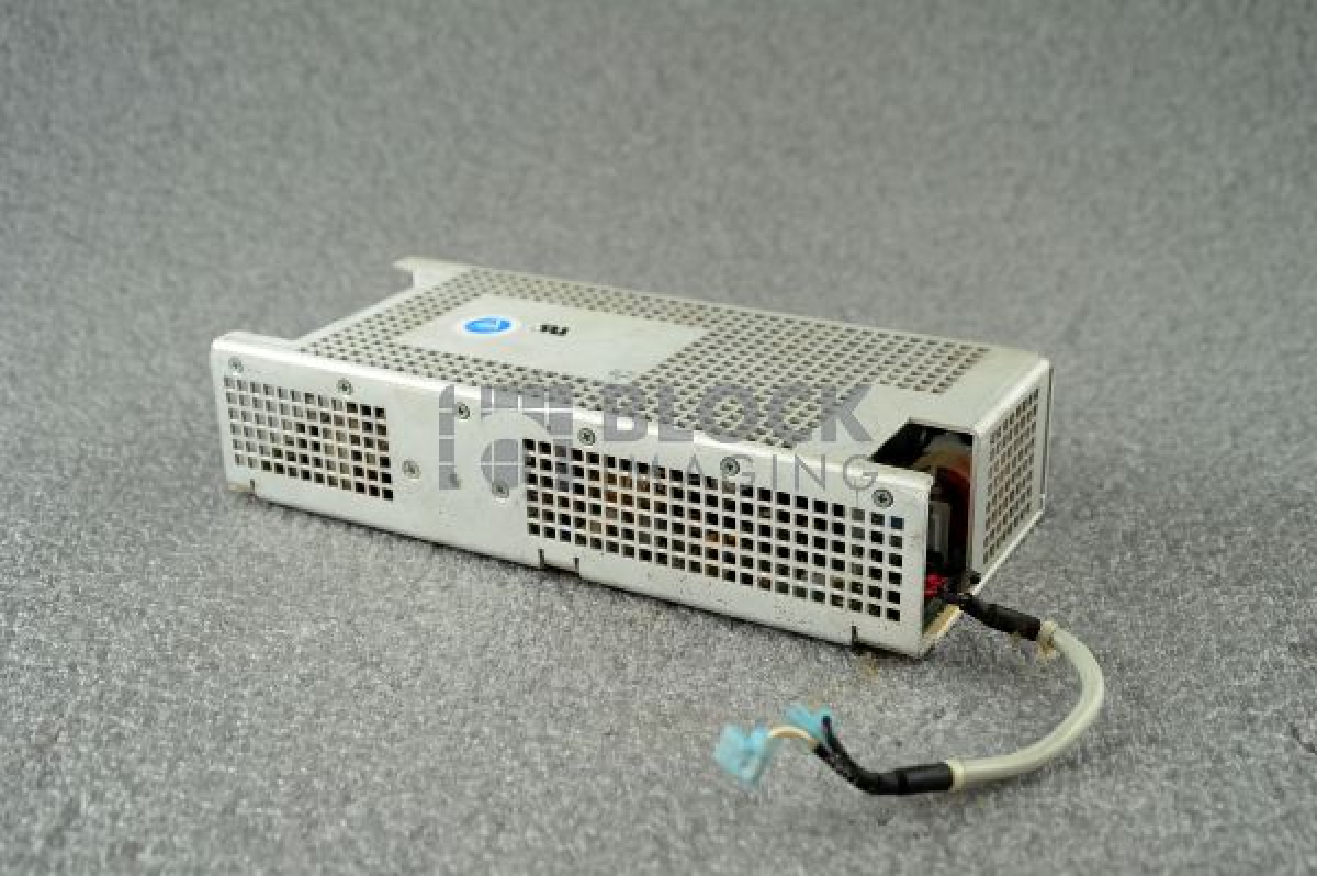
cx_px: 658
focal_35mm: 50
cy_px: 438
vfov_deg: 26.9
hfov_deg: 39.6
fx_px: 1828
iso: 800
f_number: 6.3
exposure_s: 1/100
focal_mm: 50
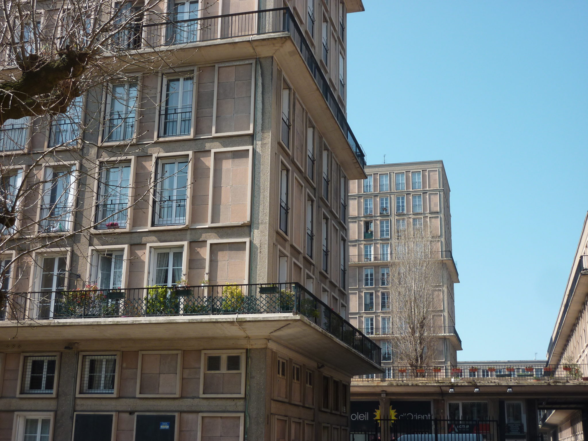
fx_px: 815
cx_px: 294
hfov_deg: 39.7
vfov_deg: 30.3
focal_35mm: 48
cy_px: 220
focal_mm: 7.9
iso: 80
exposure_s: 1/400
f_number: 4
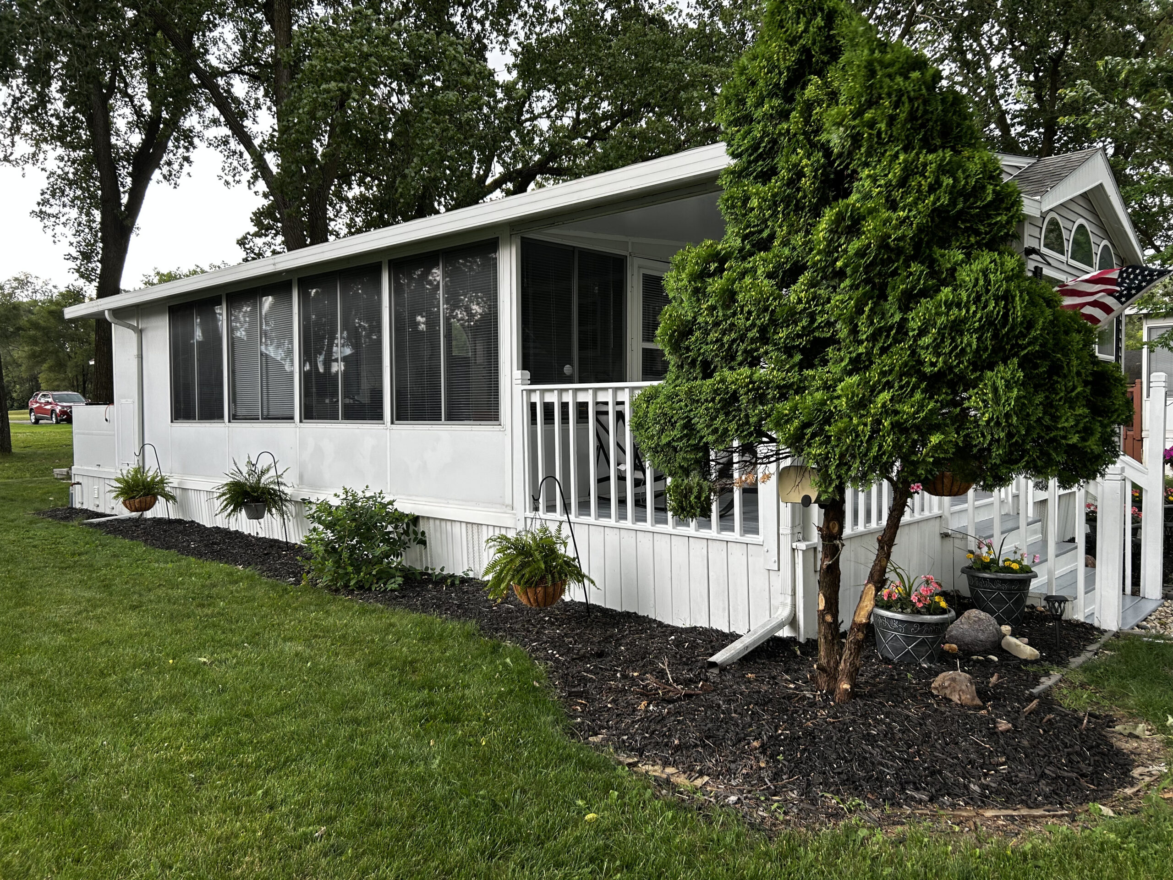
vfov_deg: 53.1
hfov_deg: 67.3
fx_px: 881
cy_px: 440
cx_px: 586
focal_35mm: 26
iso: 50
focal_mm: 5.7
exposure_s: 1/121
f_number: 1.5
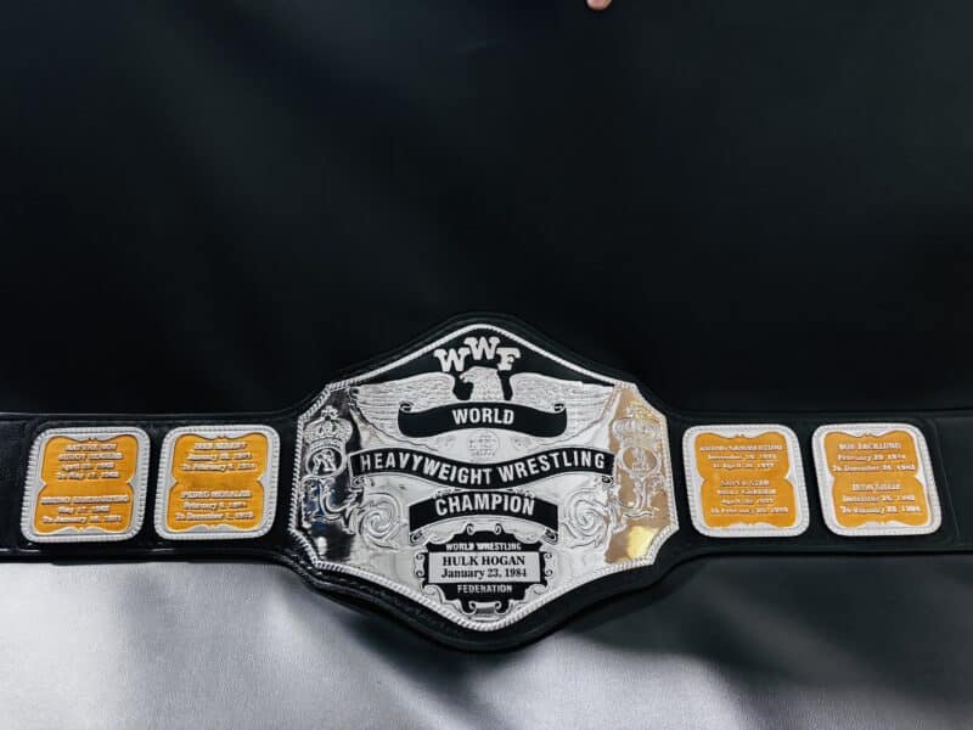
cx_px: 486
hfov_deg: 71.6
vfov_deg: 56.8
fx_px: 675
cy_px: 365
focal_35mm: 24
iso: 640
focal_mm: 6.86
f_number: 1.78
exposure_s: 1/50
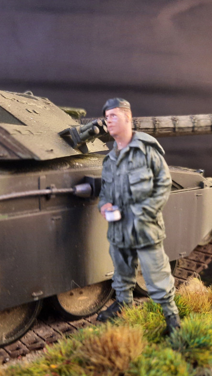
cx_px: 75
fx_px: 369
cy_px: 186
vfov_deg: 54.0
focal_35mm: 37
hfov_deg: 31.8
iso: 320
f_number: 2
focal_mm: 4.6
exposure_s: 1/50
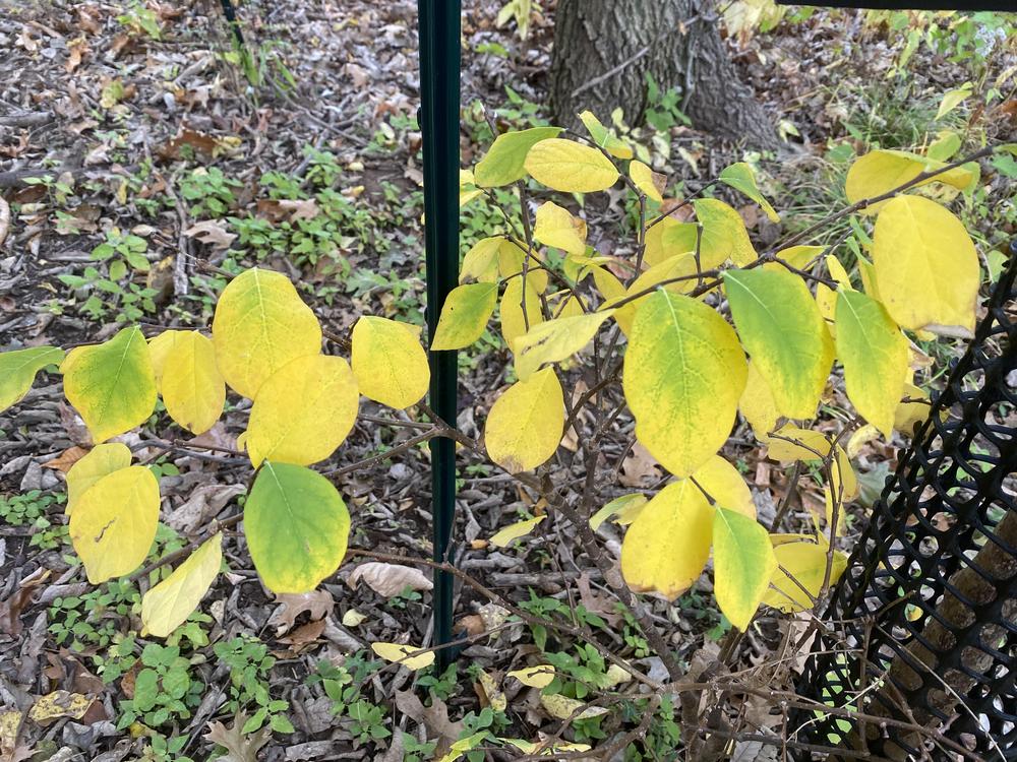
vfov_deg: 53.1
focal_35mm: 26
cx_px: 508
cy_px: 381
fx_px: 764
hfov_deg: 67.3
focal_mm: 4.25
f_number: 1.8
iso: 80
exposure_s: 1/121
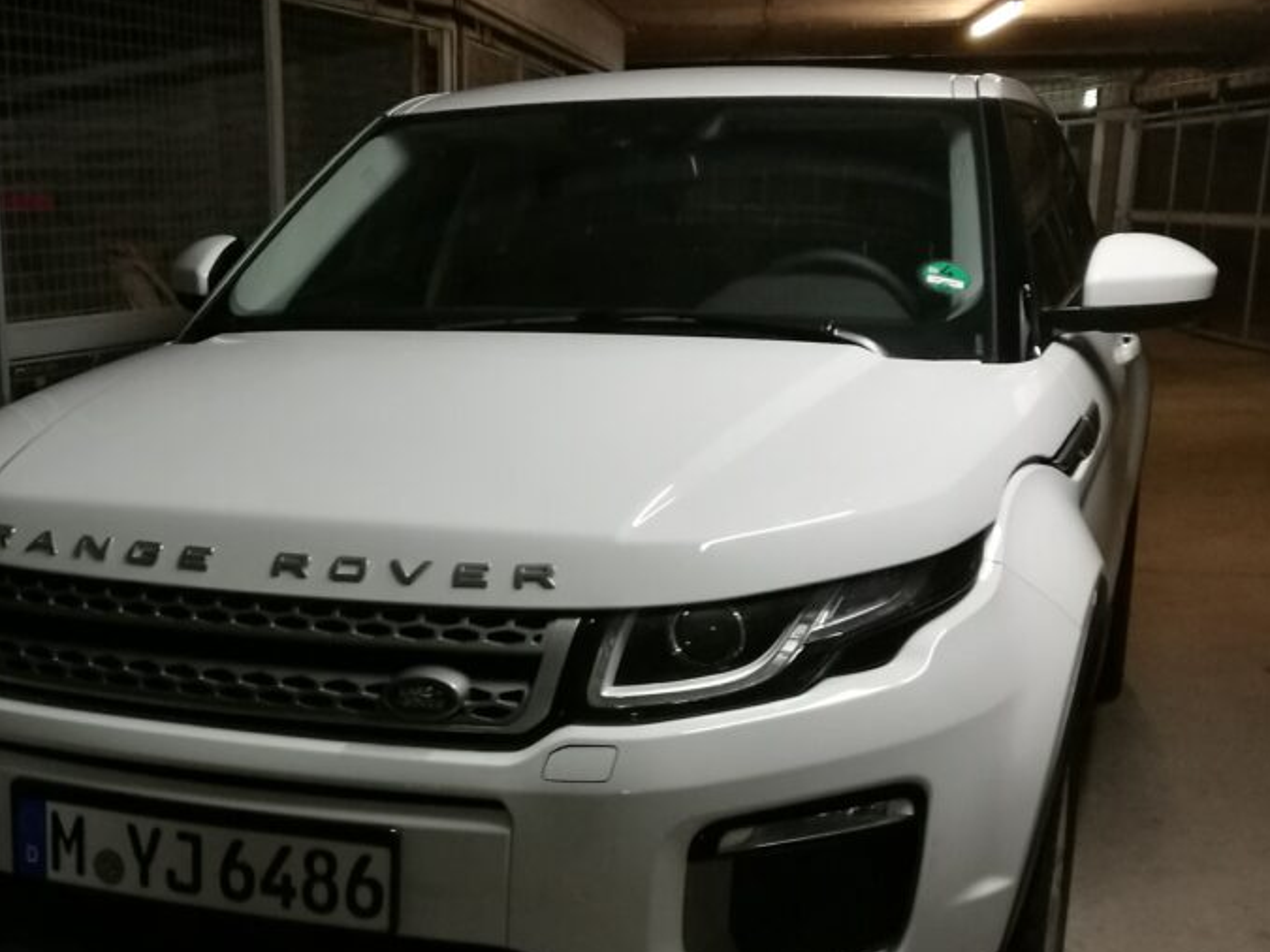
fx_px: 1761
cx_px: 389
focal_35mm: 48
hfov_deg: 39.0
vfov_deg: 29.7
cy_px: 726
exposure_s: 1/25
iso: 400
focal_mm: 4.5
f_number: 2.2
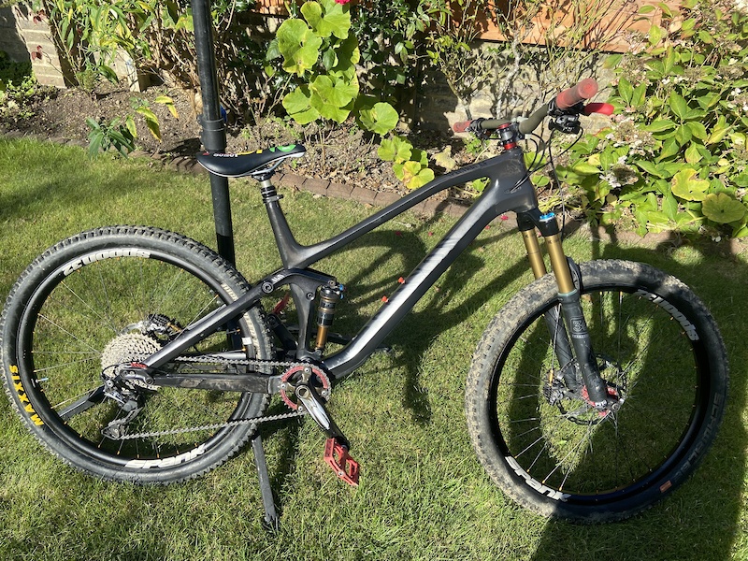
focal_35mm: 26
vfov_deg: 53.1
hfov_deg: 67.3
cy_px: 280
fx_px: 562
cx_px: 374
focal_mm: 4.25
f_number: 1.8
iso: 32
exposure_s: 1/1135
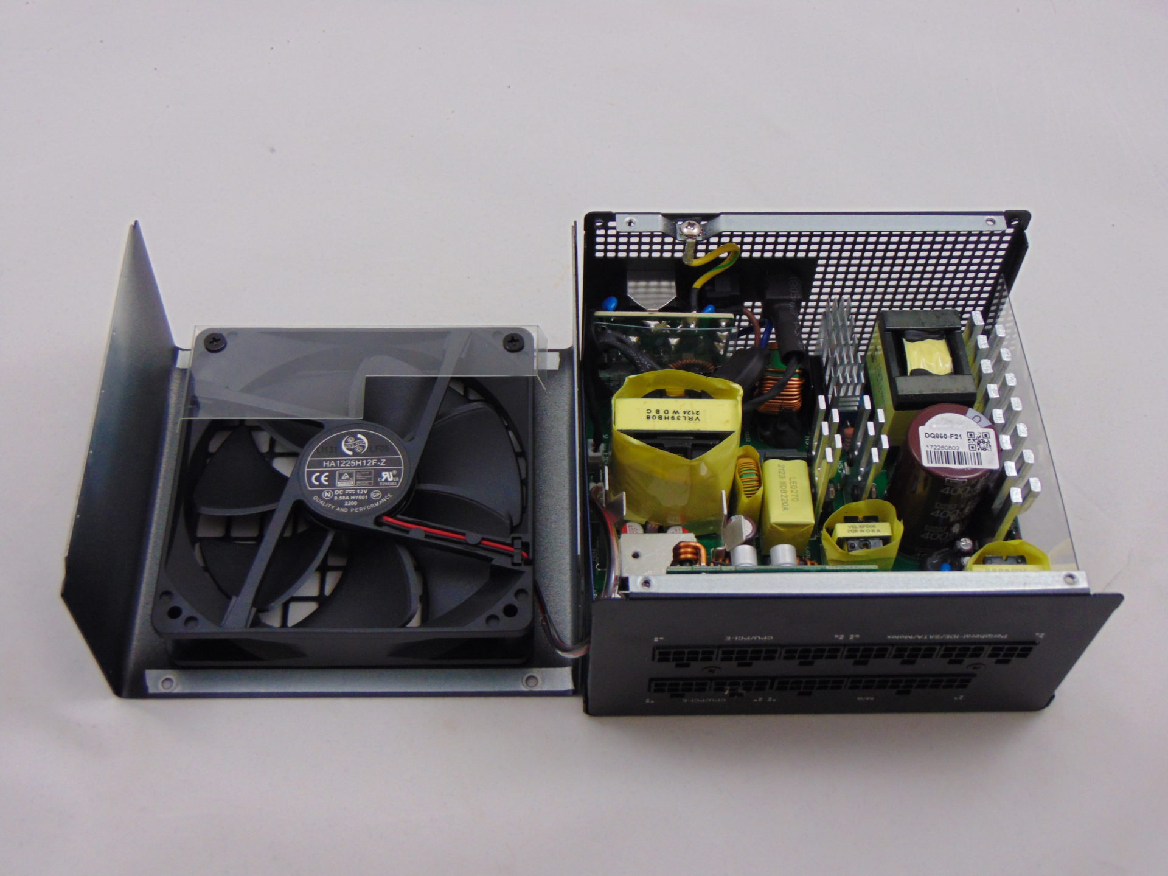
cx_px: 584
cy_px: 438
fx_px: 1417
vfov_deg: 34.3
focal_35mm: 42
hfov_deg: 44.8
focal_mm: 7.6
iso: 160
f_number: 3.3
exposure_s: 1/30
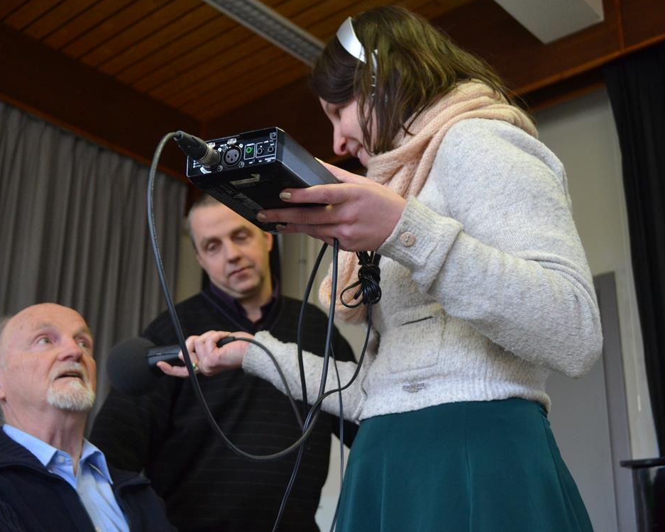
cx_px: 301
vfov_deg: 33.4
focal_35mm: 45
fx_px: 886
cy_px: 270
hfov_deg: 41.1
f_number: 4.2
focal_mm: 26
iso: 1100
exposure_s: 1/60
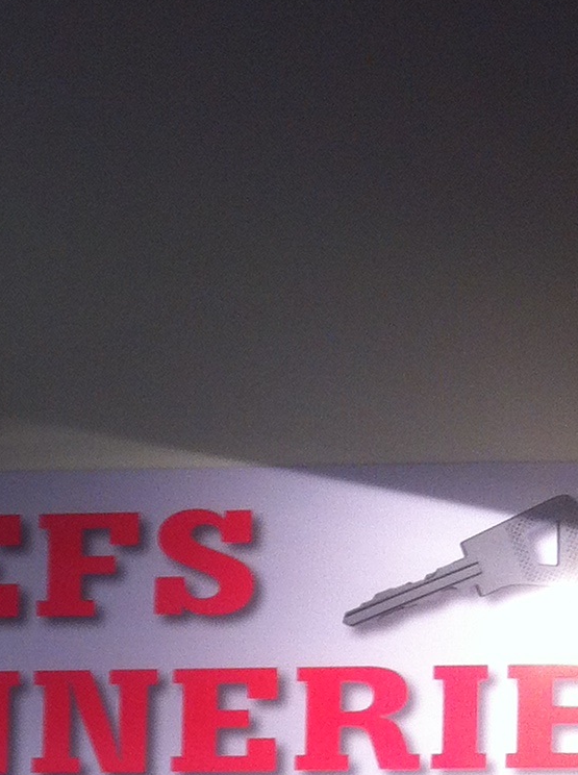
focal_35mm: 122
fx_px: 2726
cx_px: -137
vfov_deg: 14.6
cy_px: 1303
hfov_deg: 11.8
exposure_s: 1/24
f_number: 2.8
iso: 100
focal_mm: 3.85
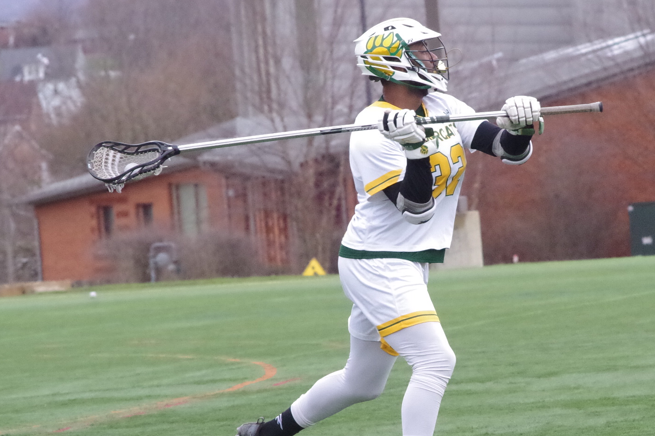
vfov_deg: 5.6
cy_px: 276
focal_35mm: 245
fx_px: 4456
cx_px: 374
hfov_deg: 8.4
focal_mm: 120
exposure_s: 1/3200
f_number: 9
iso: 3200
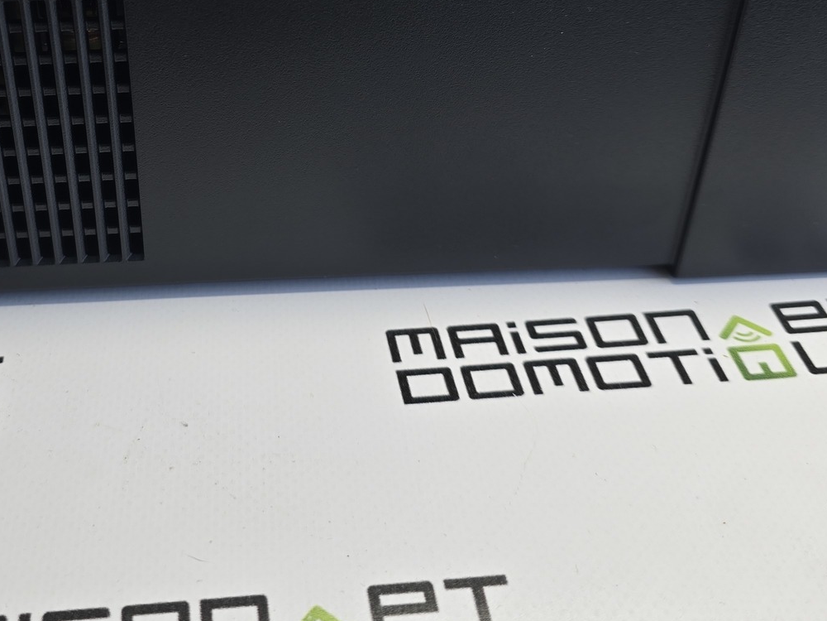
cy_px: 99
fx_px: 1099
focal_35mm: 46
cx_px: 248
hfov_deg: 40.5
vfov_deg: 30.5
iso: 40
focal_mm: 6.3
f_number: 1.7
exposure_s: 1/100
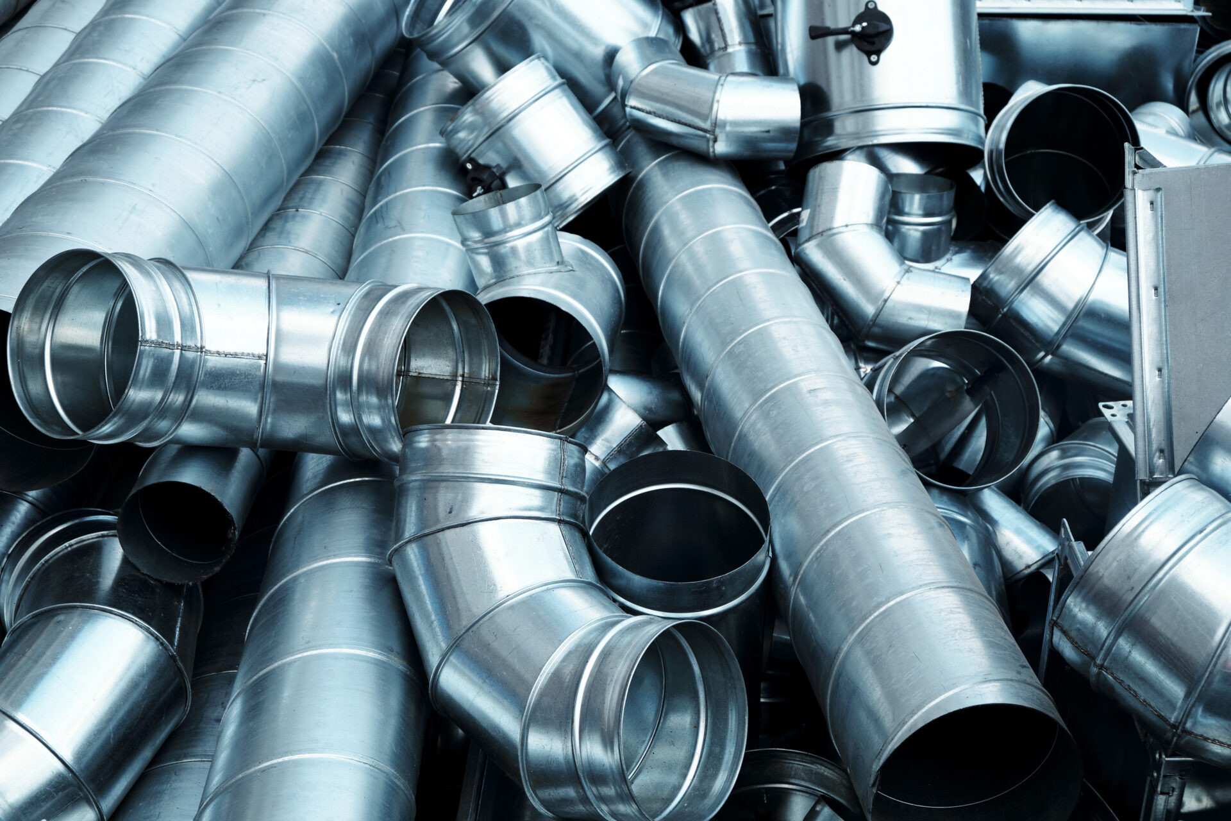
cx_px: 616
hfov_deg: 36.9
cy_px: 410
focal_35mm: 54
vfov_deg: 25.1
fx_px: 1846
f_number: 8
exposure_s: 1/180
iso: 200
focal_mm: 35.8
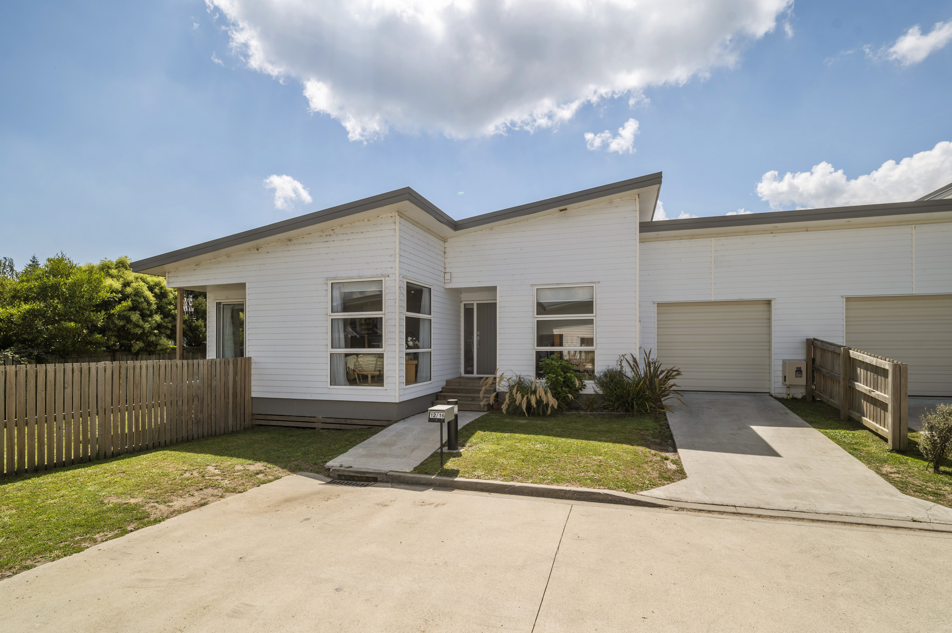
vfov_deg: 68.8
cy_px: 316
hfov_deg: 91.7
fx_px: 462
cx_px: 476
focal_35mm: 18
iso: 100
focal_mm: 17.5
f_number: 7.1
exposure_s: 1/160
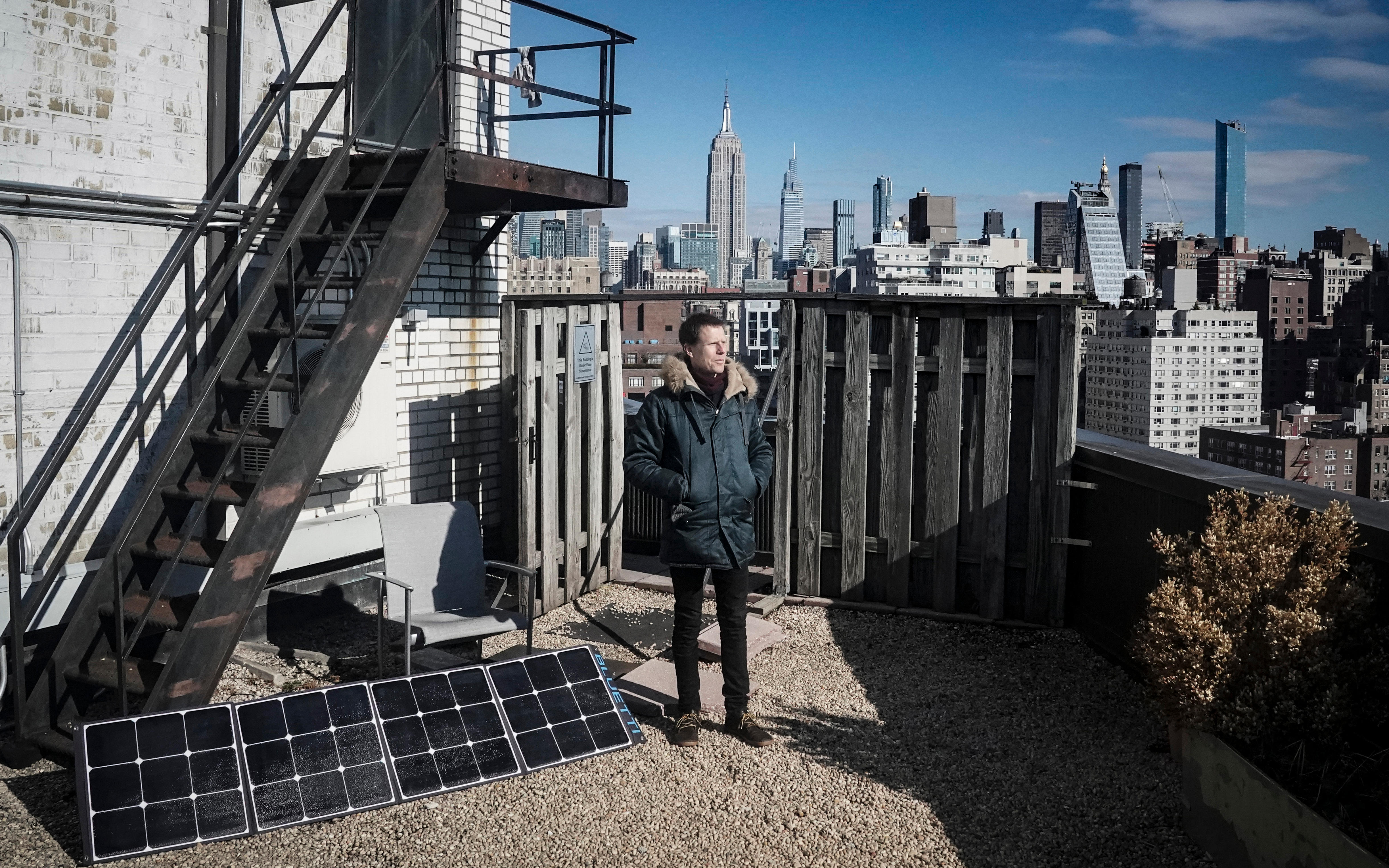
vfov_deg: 49.2
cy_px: 462
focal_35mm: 25
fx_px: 946
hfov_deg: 72.5
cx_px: 685
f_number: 13
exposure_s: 1/5000
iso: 6400
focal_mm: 24
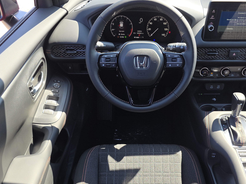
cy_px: 126
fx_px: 235
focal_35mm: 33
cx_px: 137
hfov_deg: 55.2
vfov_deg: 42.2
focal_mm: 6.3
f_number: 1.7
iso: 50
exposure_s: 1/359
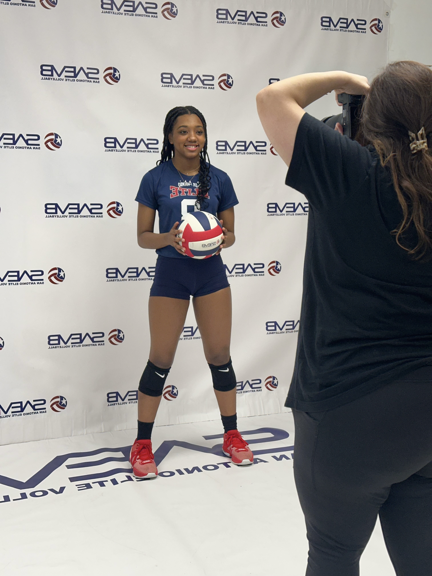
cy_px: 288
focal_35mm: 48
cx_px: 216
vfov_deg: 39.7
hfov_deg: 30.3
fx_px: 799
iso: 80
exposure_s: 1/120
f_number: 1.78
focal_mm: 6.86
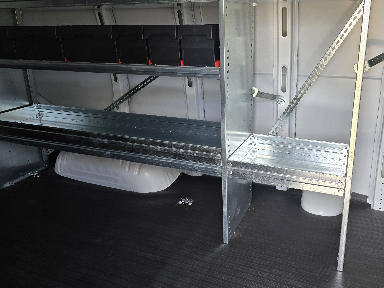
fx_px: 333
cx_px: 229
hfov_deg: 59.5
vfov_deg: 46.7
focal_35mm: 30
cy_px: 123
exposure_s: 1/180
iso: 50
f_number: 1.7
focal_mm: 6.3
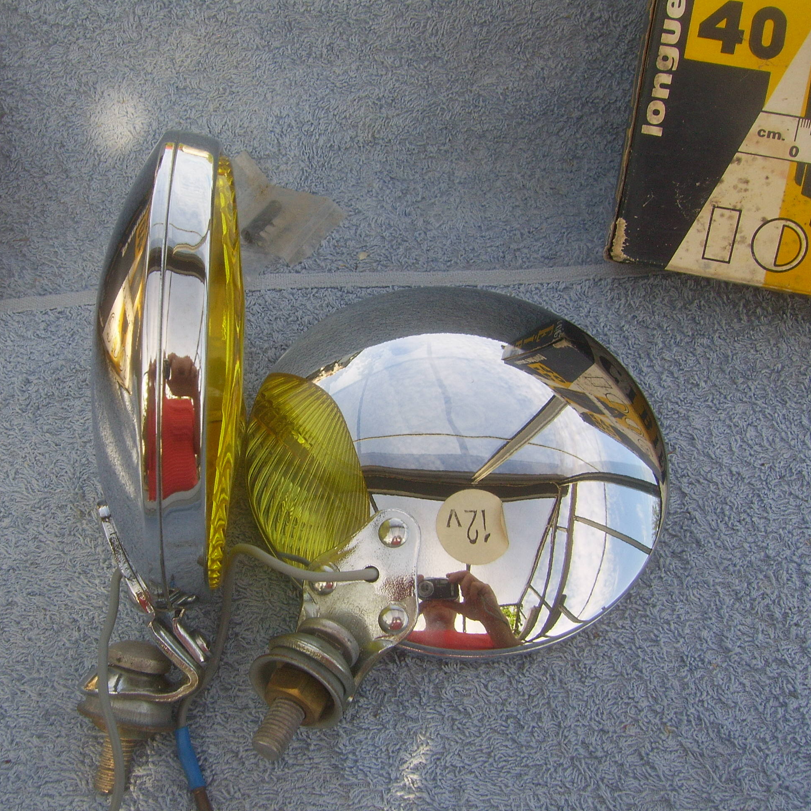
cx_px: 291
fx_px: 1193
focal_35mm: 45
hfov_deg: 37.3
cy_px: 404
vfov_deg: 37.6
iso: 50
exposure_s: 1/100
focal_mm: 7.8
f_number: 5.7
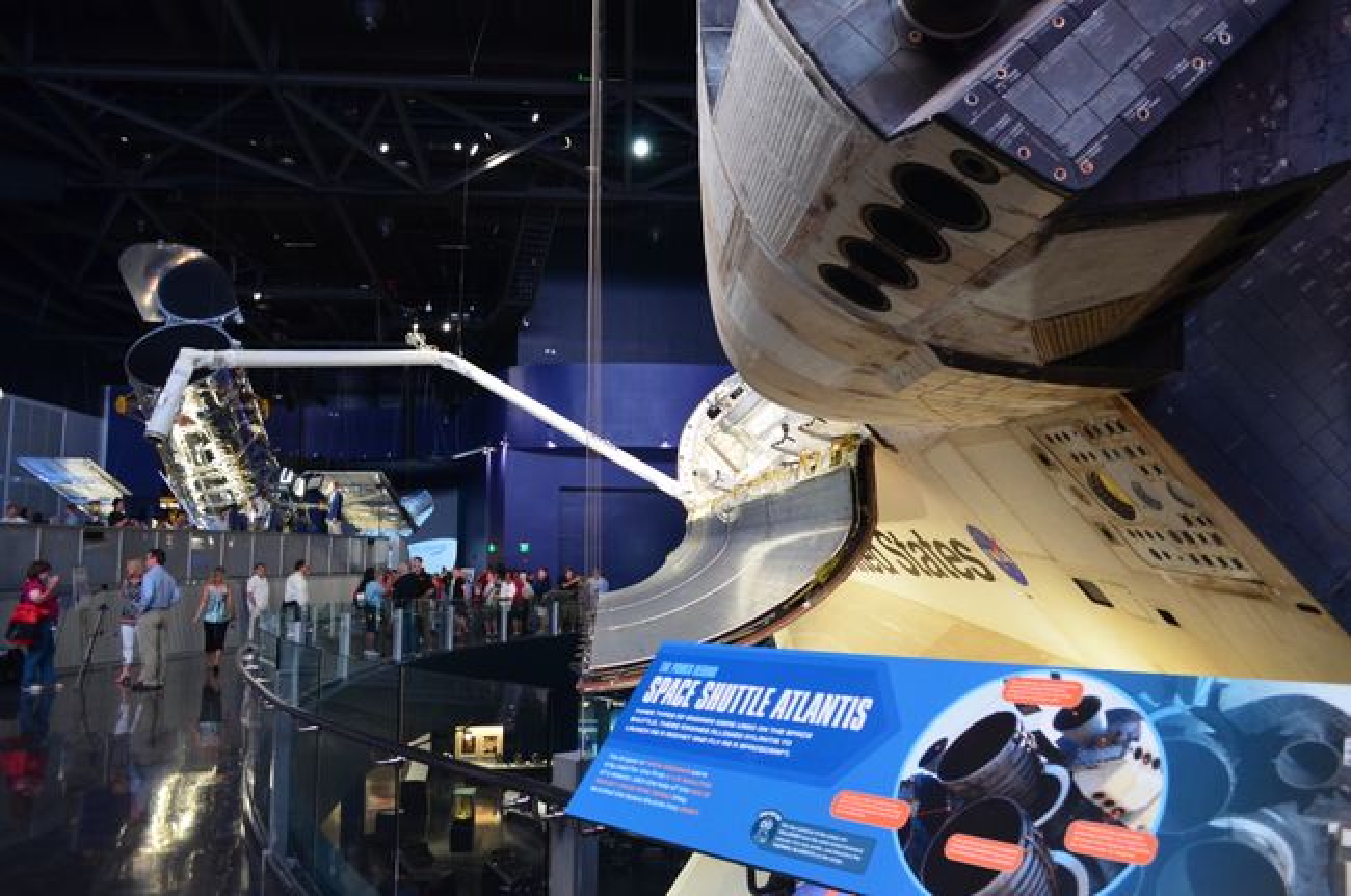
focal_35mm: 27
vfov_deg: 47.8
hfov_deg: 67.5
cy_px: 448
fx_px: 1011
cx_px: 676
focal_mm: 18
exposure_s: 1/10
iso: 800
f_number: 5.6
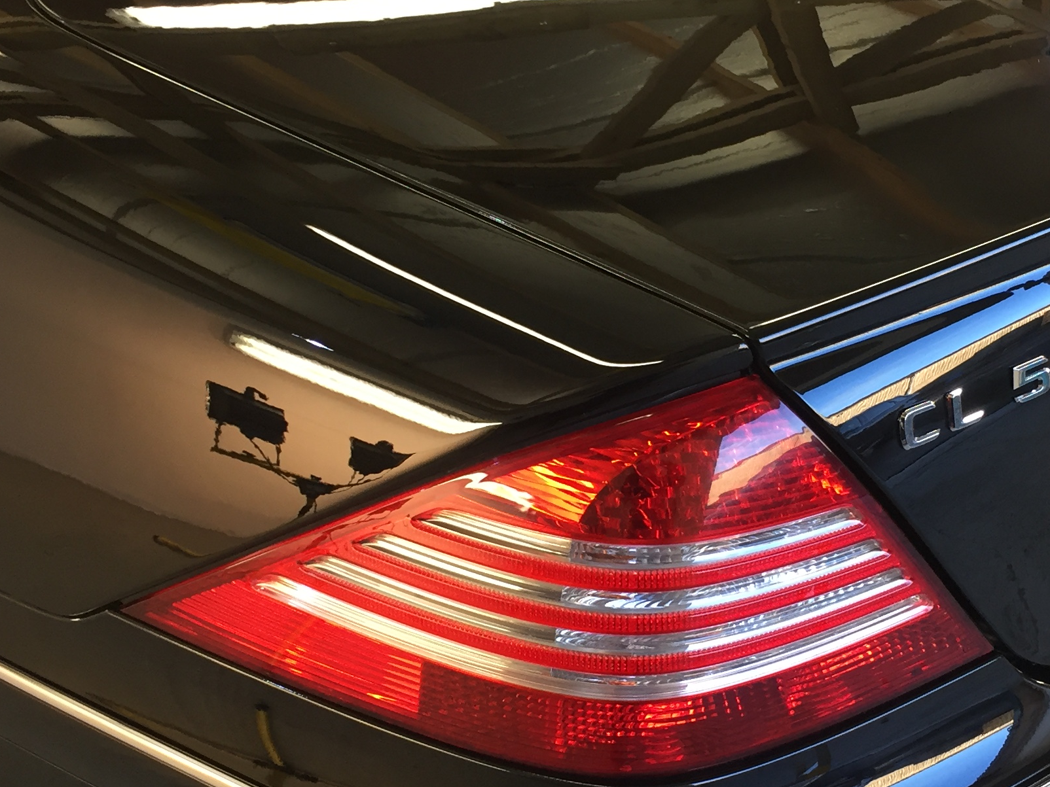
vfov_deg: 24.8
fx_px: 1790
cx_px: 663
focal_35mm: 59
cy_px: 434
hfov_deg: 32.5
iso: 40
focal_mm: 4.15
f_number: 2.2
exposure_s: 1/33
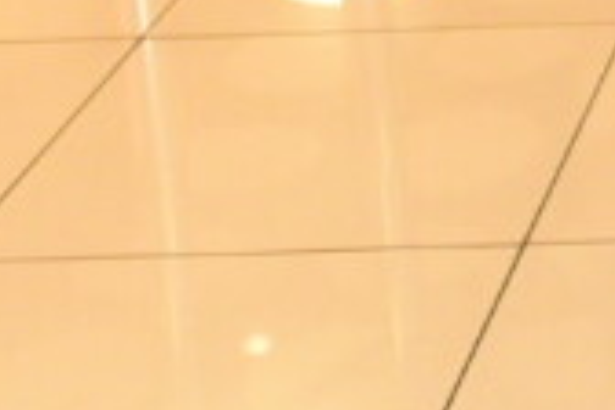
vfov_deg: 6.0
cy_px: -575
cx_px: 1347
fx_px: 3775
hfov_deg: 8.7
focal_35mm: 221
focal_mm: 31
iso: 2500
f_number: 3.5
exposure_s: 1/80
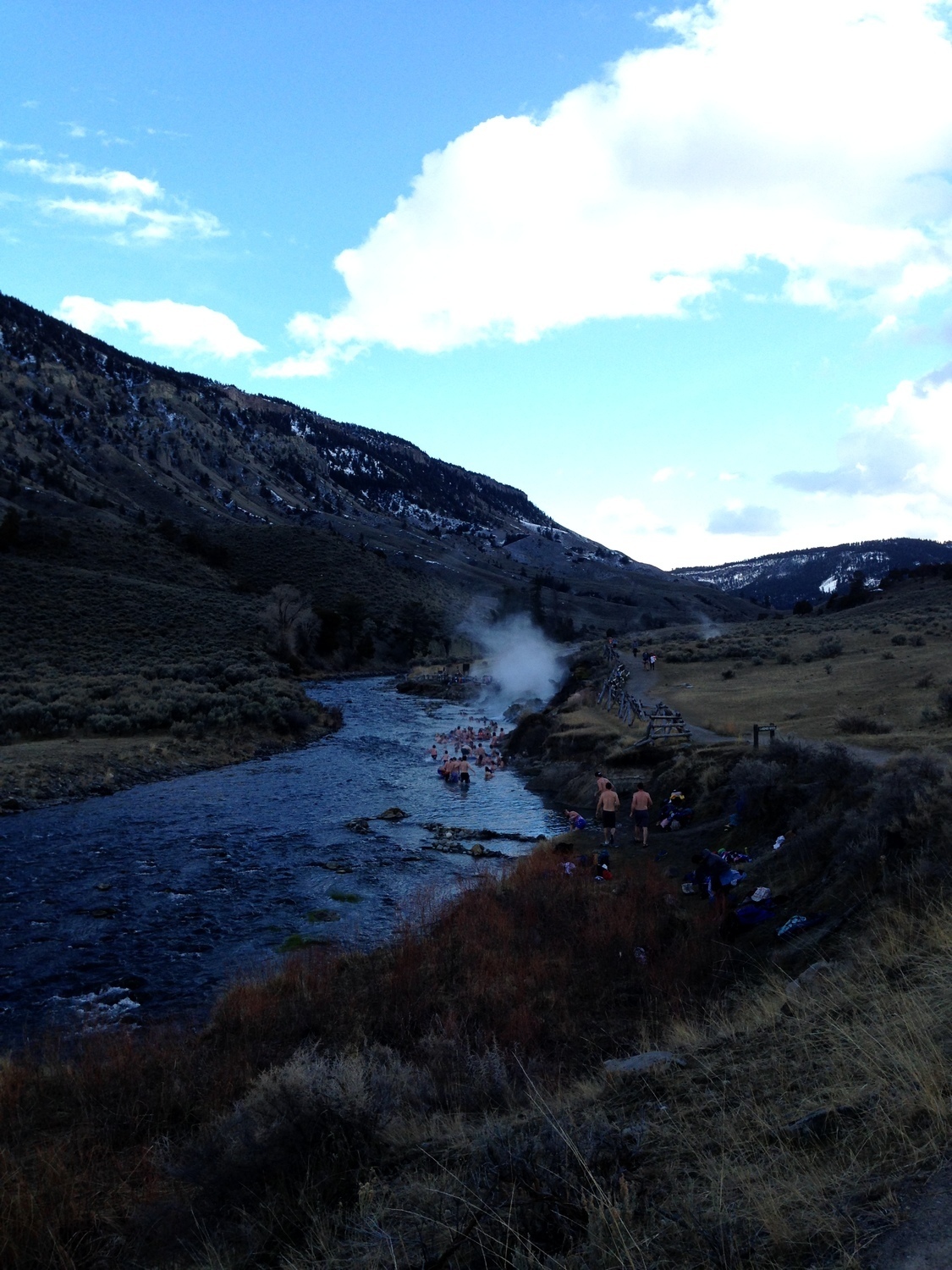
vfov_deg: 55.4
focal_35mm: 33
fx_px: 1210
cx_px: 476
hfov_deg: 42.9
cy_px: 635
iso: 50
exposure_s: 1/583
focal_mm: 4.12
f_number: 2.4
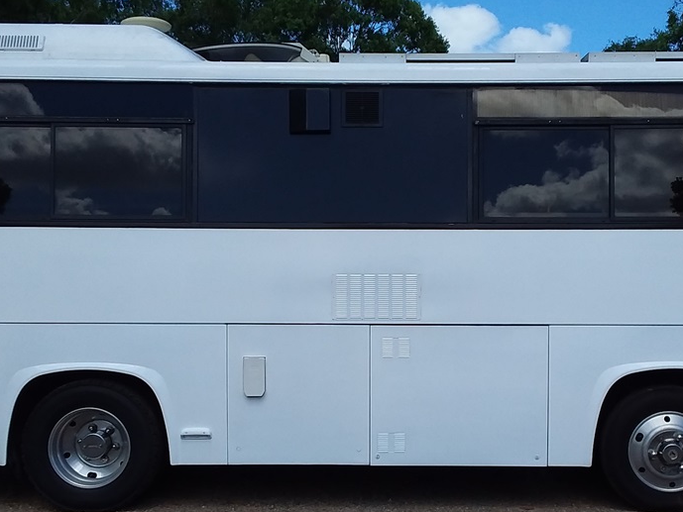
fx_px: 1046
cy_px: 324
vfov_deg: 27.4
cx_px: 415
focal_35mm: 53
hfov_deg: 36.0
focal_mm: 2.91
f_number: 1.9
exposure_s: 1/1657
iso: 40
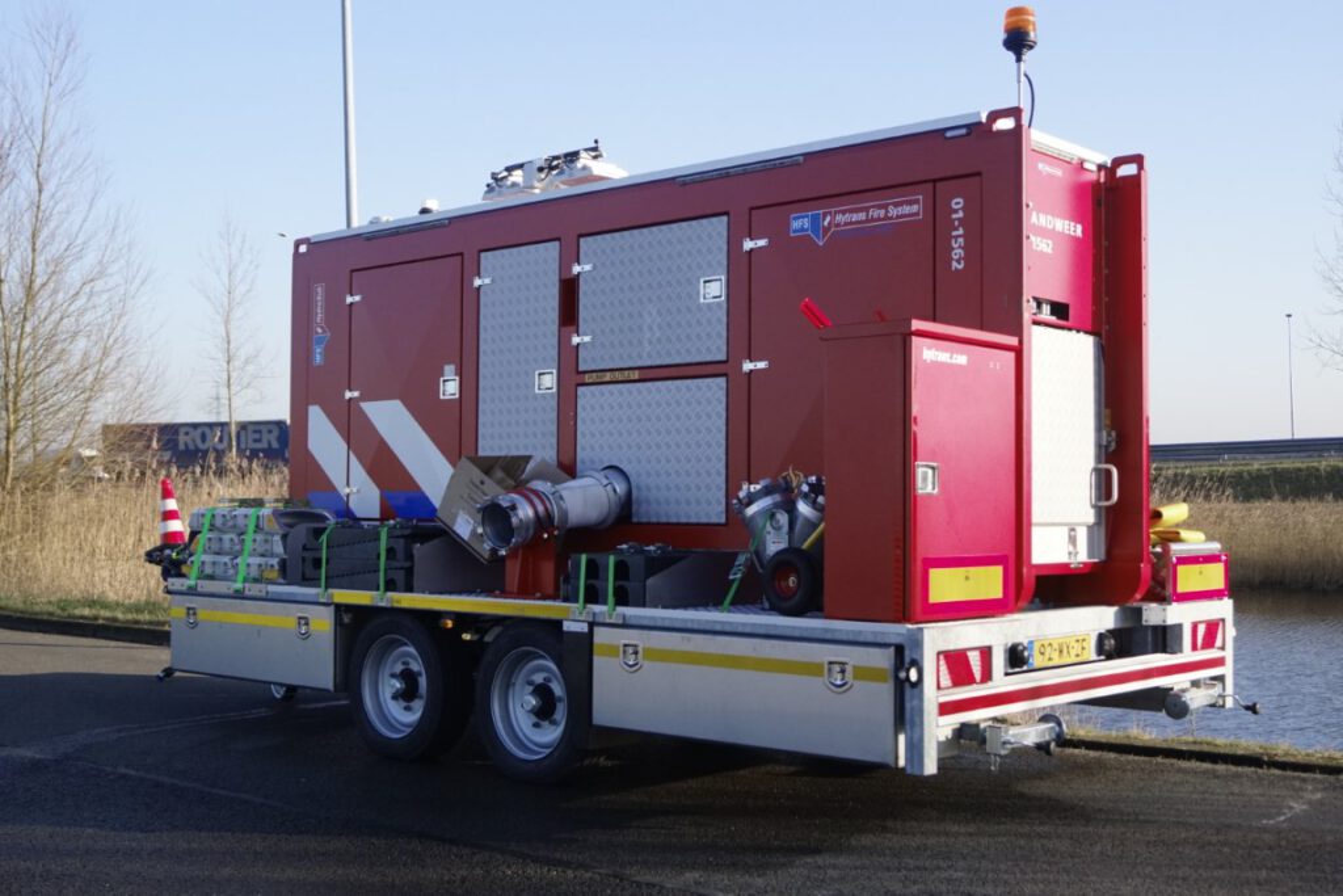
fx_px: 1567
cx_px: 672
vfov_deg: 31.9
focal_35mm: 42
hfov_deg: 46.4
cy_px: 448
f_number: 4.5
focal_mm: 28
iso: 1000
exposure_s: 1/3200
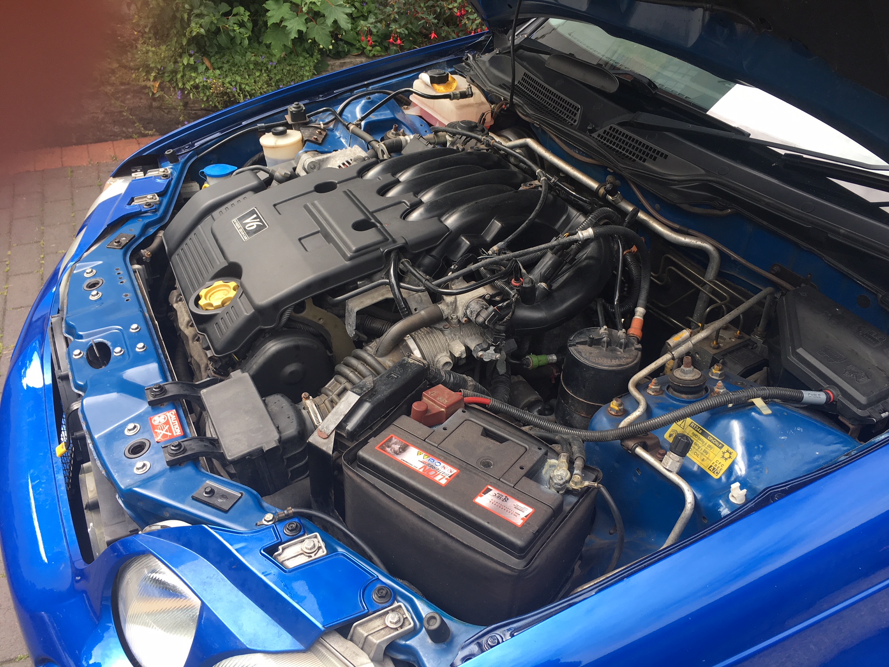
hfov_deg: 61.7
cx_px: 444
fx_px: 745
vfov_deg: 48.2
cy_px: 334
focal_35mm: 29
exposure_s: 1/225
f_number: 2.2
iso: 25
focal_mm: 4.15
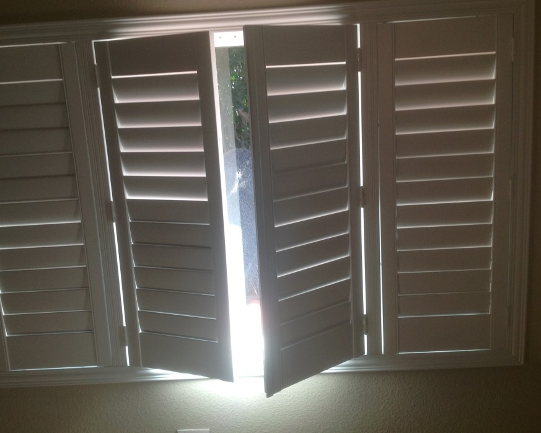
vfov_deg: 37.3
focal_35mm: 40
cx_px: 258
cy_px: 199
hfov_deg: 45.8
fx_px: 641
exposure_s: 1/120
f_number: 2.4
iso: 50
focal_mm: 4.28
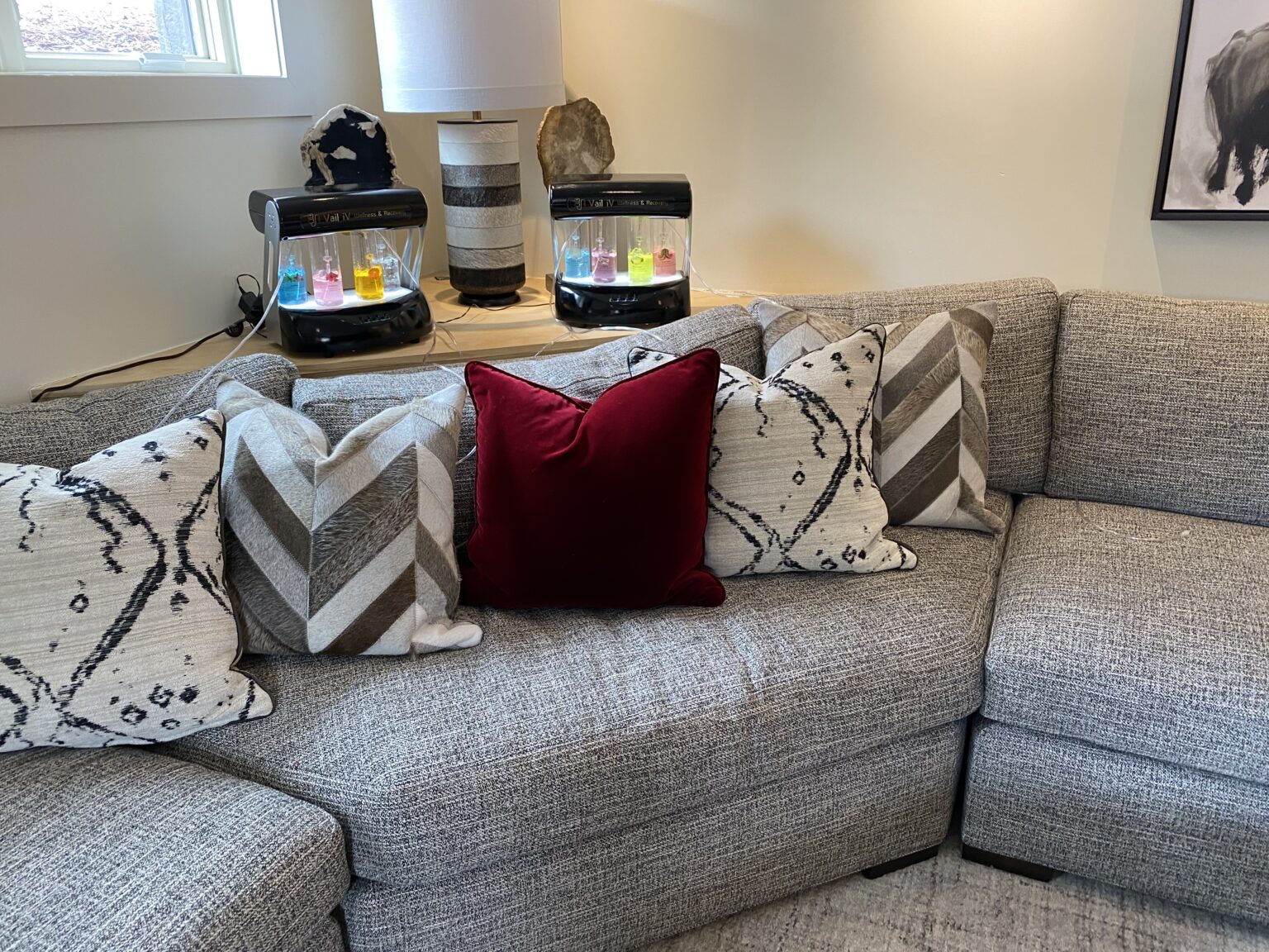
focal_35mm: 26
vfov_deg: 53.1
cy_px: 476
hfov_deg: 67.3
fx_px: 953
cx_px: 634
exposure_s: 1/60
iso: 125
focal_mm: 4.25
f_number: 1.8
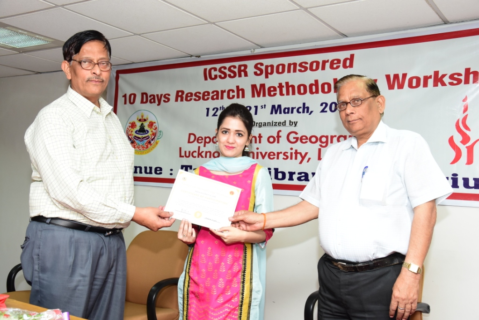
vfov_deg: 34.2
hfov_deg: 49.5
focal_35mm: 39
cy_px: 160
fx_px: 519
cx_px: 240
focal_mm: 26
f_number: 5.6
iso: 800
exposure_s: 1/200
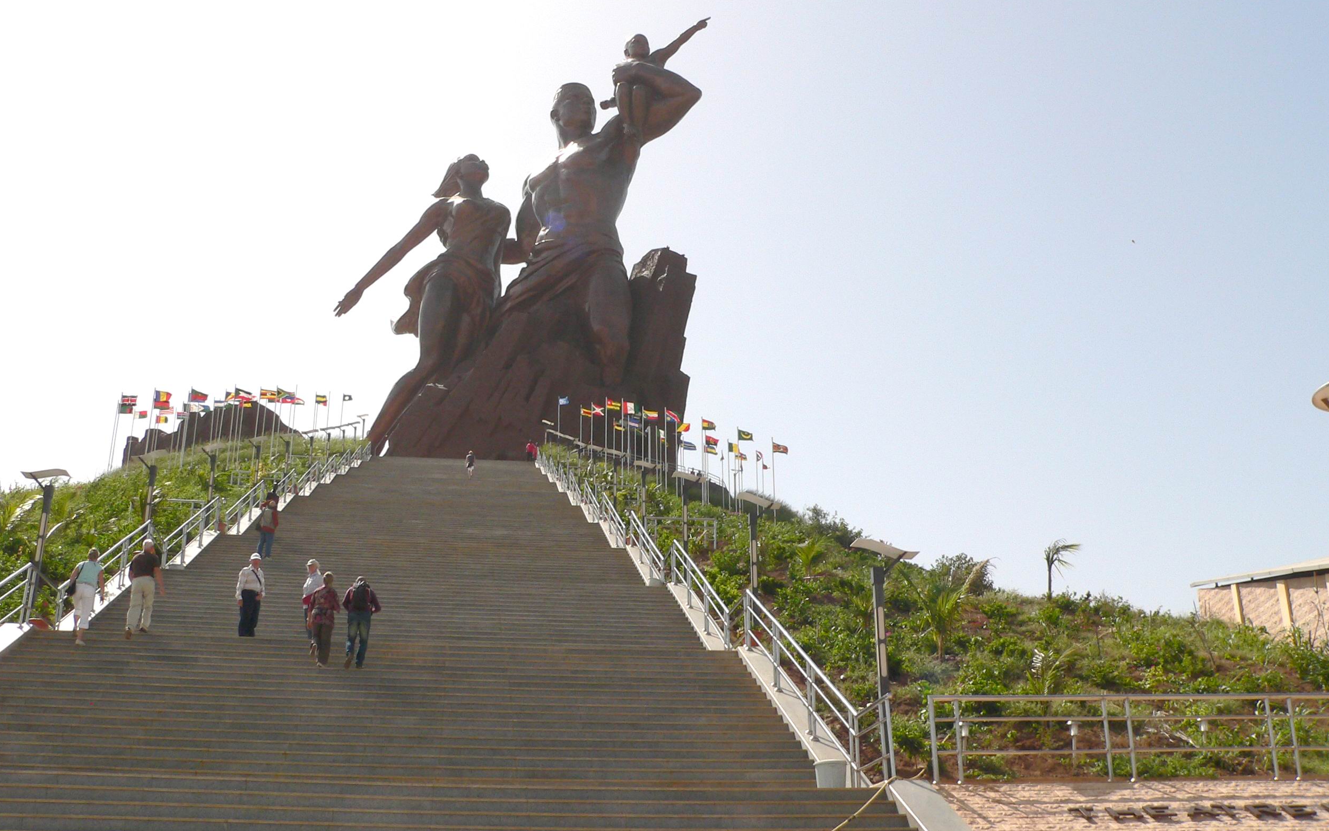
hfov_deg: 50.4
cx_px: 665
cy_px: 342
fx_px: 1413
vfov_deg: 32.7
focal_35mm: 39
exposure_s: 1/640
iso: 80
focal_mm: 6
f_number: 5.6
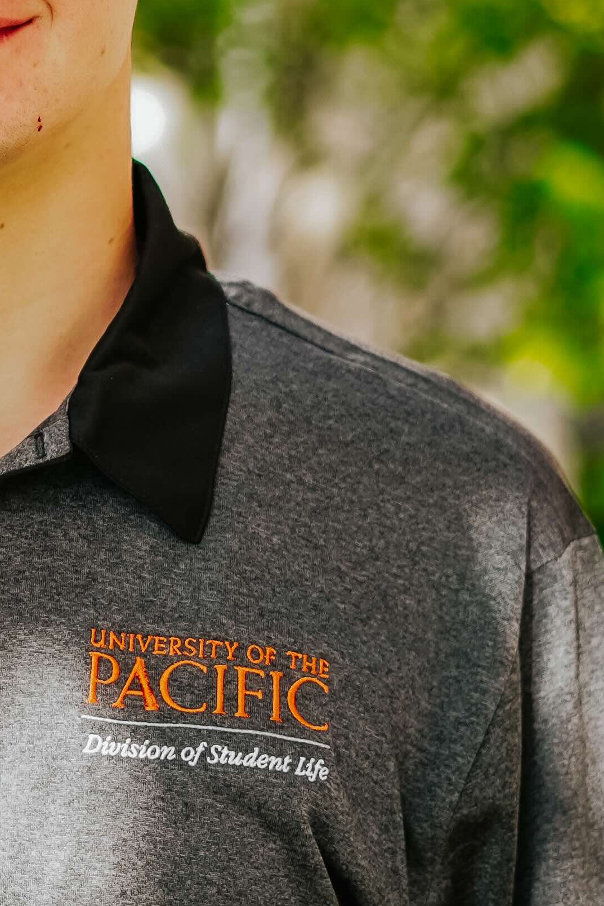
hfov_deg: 7.4
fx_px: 4656
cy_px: 117
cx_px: -78
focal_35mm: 185
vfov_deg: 11.1
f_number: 1.8
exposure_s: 1/640
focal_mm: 50
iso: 250
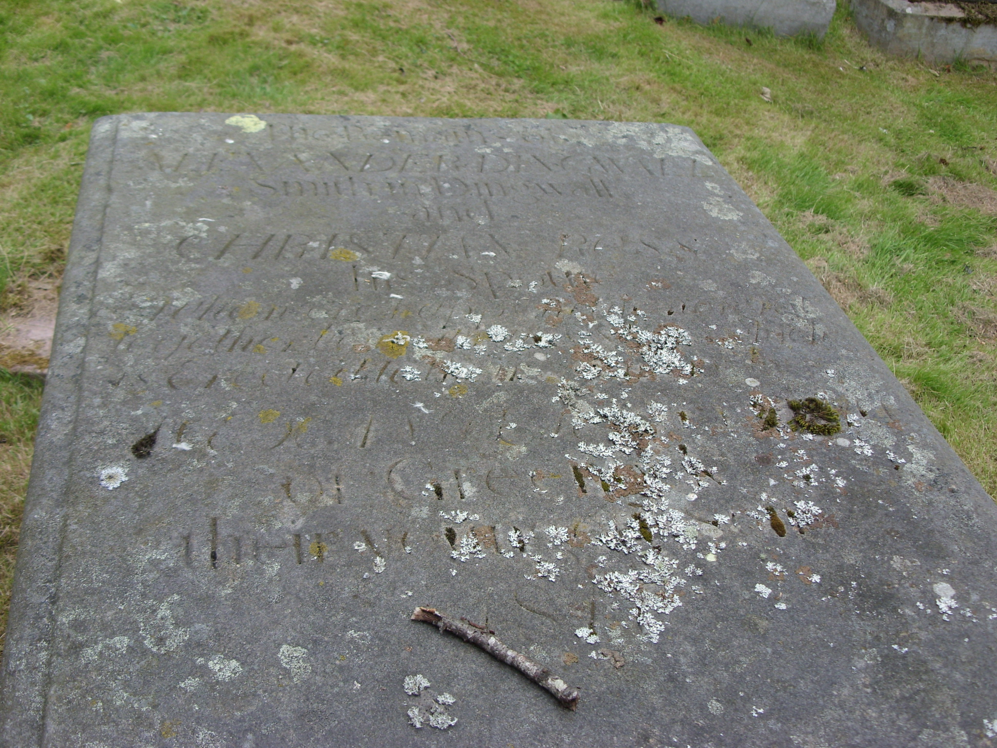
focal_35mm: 38
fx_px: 1094
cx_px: 498
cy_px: 374
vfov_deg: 37.7
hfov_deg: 49.0
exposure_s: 1/184
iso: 50
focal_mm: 6.3
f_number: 2.8
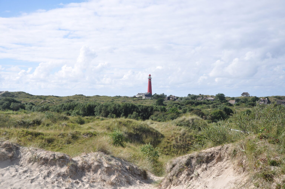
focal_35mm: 48
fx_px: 380
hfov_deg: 41.2
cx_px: 142
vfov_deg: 28.0
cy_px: 94
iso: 400
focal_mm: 32
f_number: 6.3
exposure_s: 1/1600
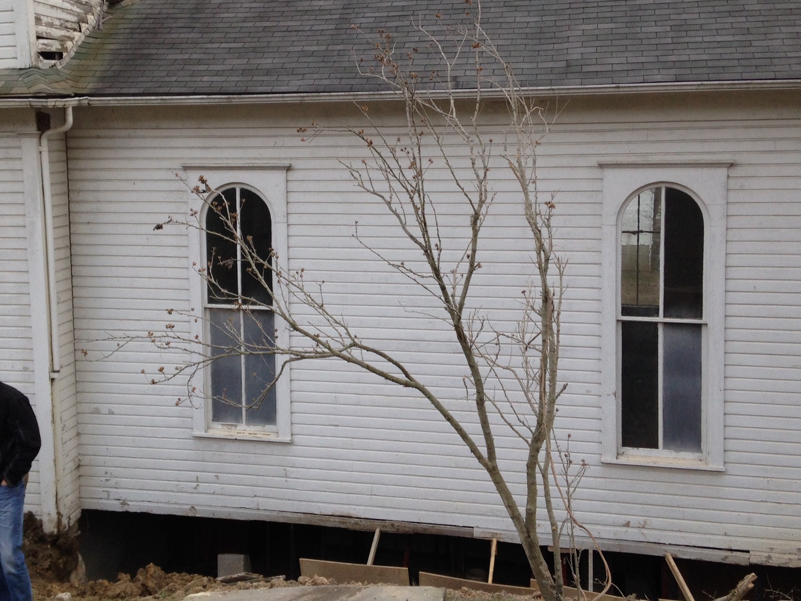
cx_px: 350
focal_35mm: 46
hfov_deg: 41.2
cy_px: 237
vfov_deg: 31.4
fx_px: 1065
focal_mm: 4.12
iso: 80
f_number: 2.4
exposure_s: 1/120
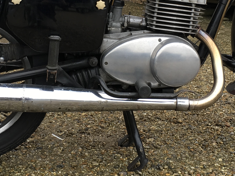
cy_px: 22
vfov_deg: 18.2
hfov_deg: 24.4
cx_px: 110
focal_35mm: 80
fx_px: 543
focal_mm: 4.15
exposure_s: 1/109
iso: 25
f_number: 2.2
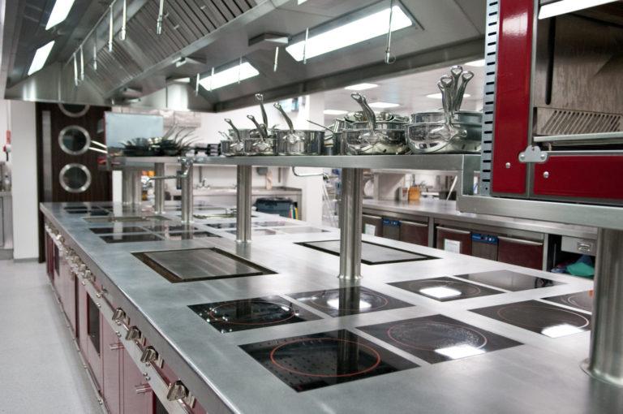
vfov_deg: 39.9
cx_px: 312
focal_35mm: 33
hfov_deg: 57.3
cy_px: 207
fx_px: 570
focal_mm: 22
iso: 1250
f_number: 3.2
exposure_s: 1/320
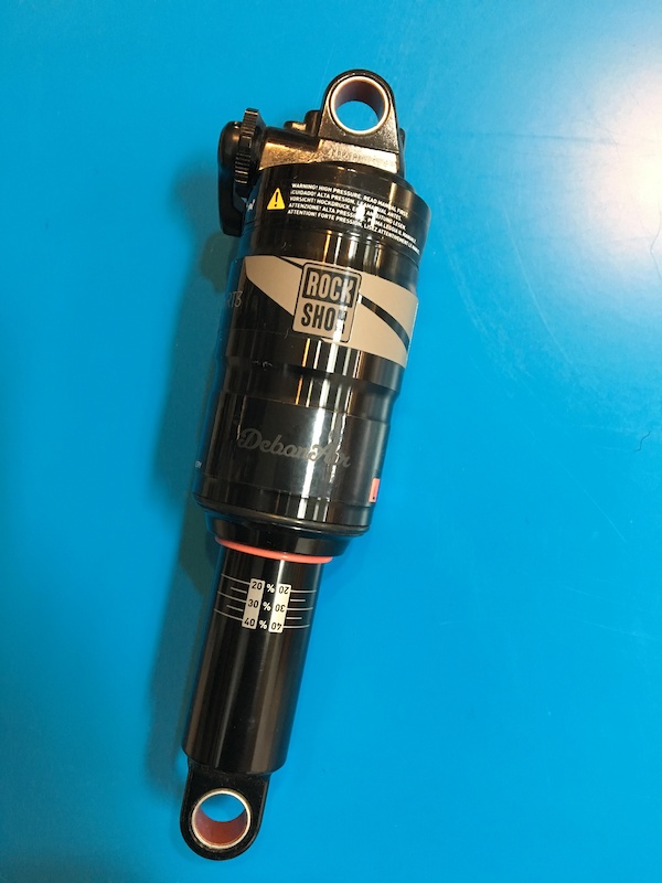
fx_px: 739
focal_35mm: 29
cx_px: 331
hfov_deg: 48.2
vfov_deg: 61.7
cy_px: 442
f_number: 2.2
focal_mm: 4.15
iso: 200
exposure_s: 1/24
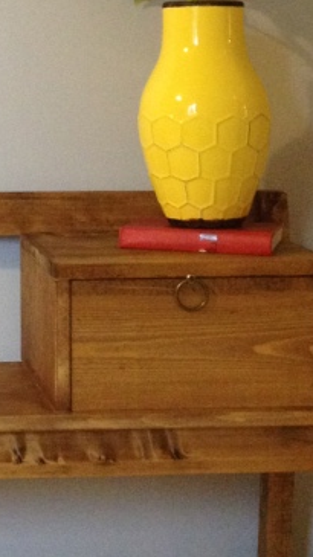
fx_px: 1581
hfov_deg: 11.1
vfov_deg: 19.6
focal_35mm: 107
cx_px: -66
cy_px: 46
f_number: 2.4
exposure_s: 1/20
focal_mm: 4.28
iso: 250
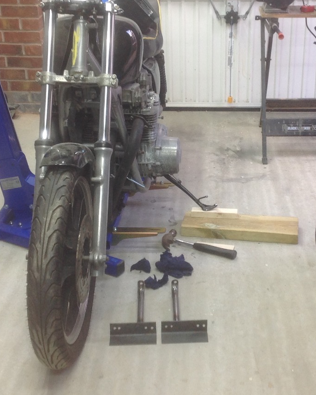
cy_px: 148
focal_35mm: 64
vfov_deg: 29.5
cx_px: 202
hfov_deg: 23.8
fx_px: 748
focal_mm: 4.28
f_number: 2.4
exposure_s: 1/24
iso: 50
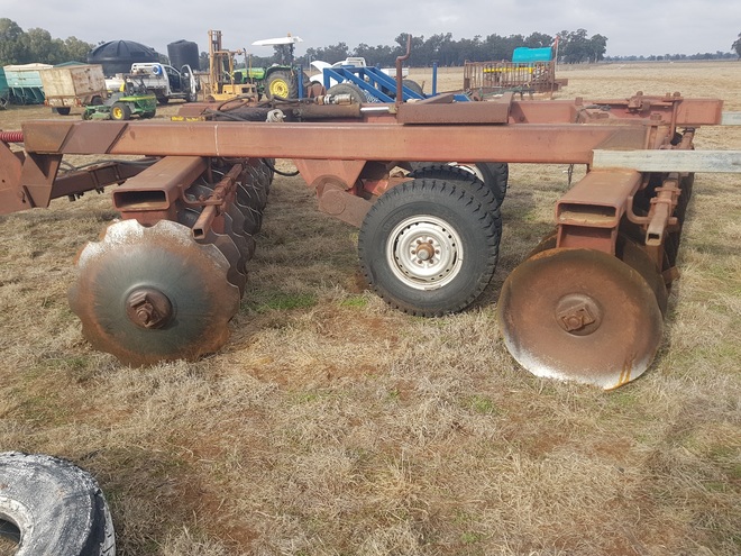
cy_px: 278
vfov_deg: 53.1
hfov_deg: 67.3
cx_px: 370
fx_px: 557
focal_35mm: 26
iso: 40
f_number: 1.7
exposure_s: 1/820
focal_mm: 4.2
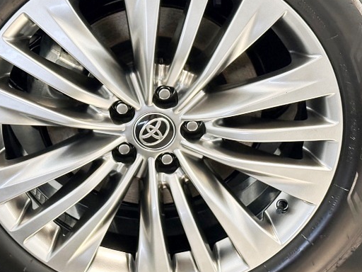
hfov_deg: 20.4
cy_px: 115
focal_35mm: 96
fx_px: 1004
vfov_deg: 15.4
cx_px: 136
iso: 500
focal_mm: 6.86
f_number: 1.78
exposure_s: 1/30
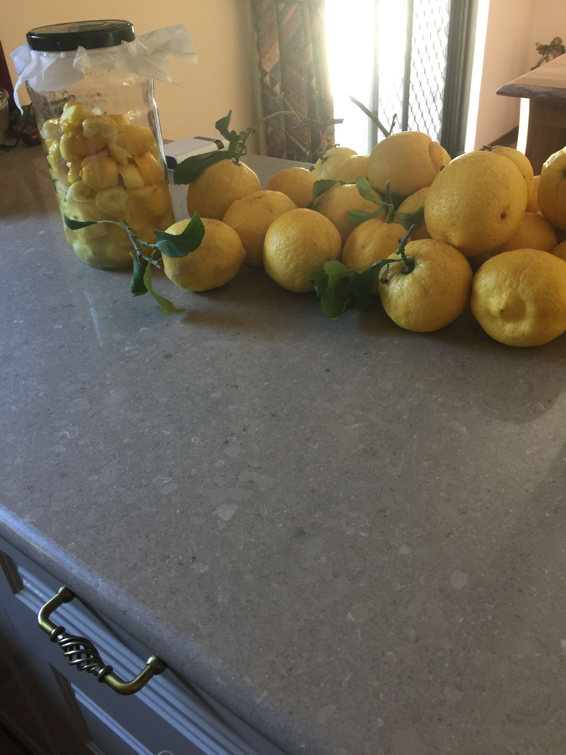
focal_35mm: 29
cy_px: 378
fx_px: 632
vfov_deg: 61.7
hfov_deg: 48.2
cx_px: 283
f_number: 2.2
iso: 80
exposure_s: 1/17
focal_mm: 4.15
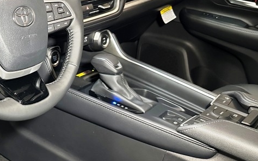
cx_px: 2
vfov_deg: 23.5
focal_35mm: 55
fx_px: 387
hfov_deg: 33.8
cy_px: 99
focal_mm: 6.86
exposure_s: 1/40
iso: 800
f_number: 1.78
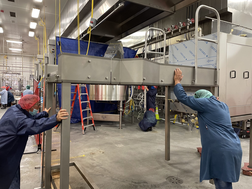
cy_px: 94
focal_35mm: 26
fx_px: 189
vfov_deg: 53.1
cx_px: 126
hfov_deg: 67.3
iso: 250
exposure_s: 1/60
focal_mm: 4.2
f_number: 1.6
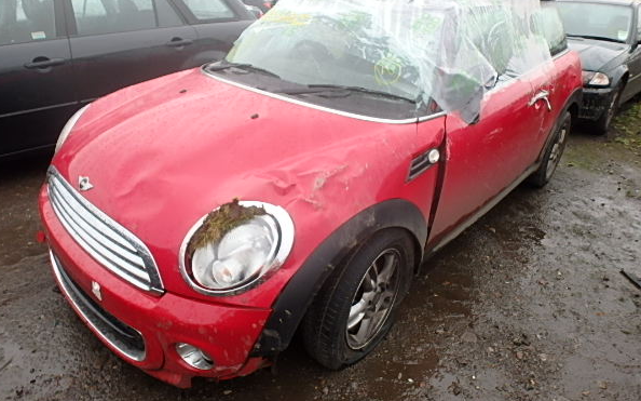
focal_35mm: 24
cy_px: 204
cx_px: 314
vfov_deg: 51.0
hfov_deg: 74.8
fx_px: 419
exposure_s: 1/60
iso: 160
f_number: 3.5
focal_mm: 3.7
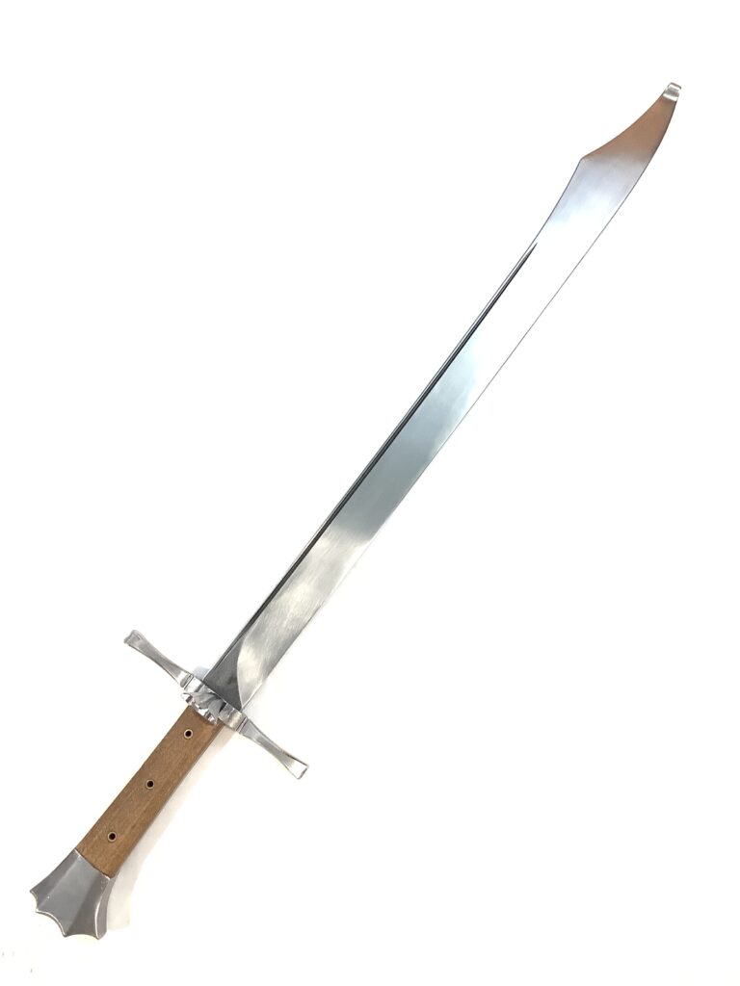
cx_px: 370
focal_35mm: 31
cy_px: 493
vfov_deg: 58.4
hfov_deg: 45.4
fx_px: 884
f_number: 2.4
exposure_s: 1/60
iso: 250
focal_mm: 3.3
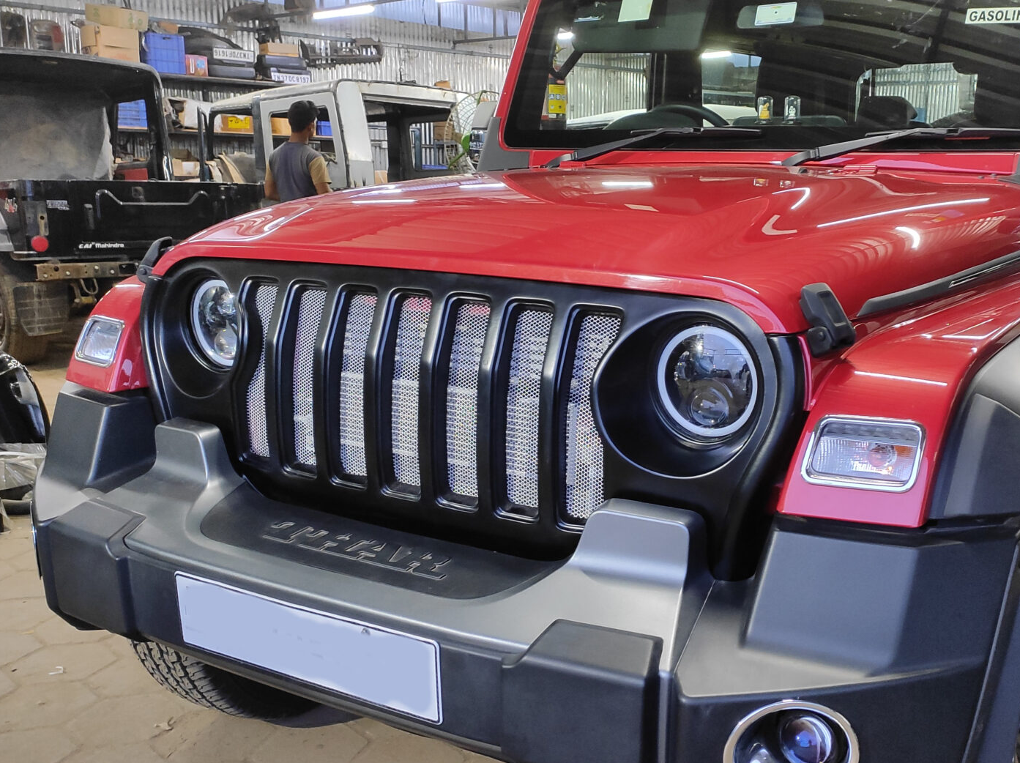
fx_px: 736
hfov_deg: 68.6
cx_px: 625
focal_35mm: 25
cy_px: 426
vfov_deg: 54.7
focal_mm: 4.74
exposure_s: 1/20
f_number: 1.79
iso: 507
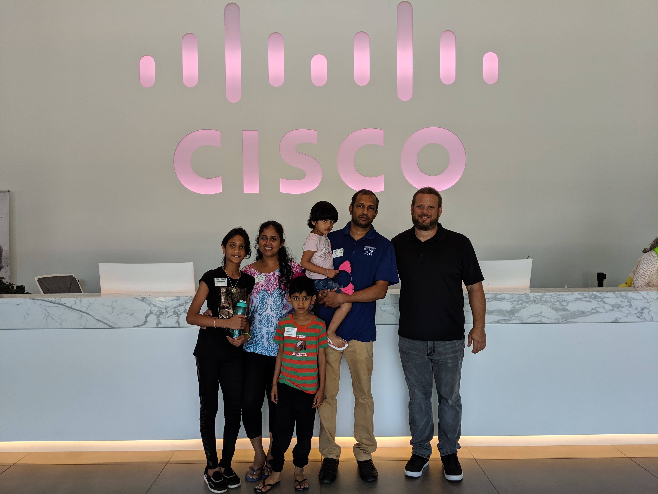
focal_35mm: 27
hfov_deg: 65.3
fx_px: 513
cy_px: 247
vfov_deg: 51.4
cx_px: 329
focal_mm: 4.44
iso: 47
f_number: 1.8
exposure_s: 1/122
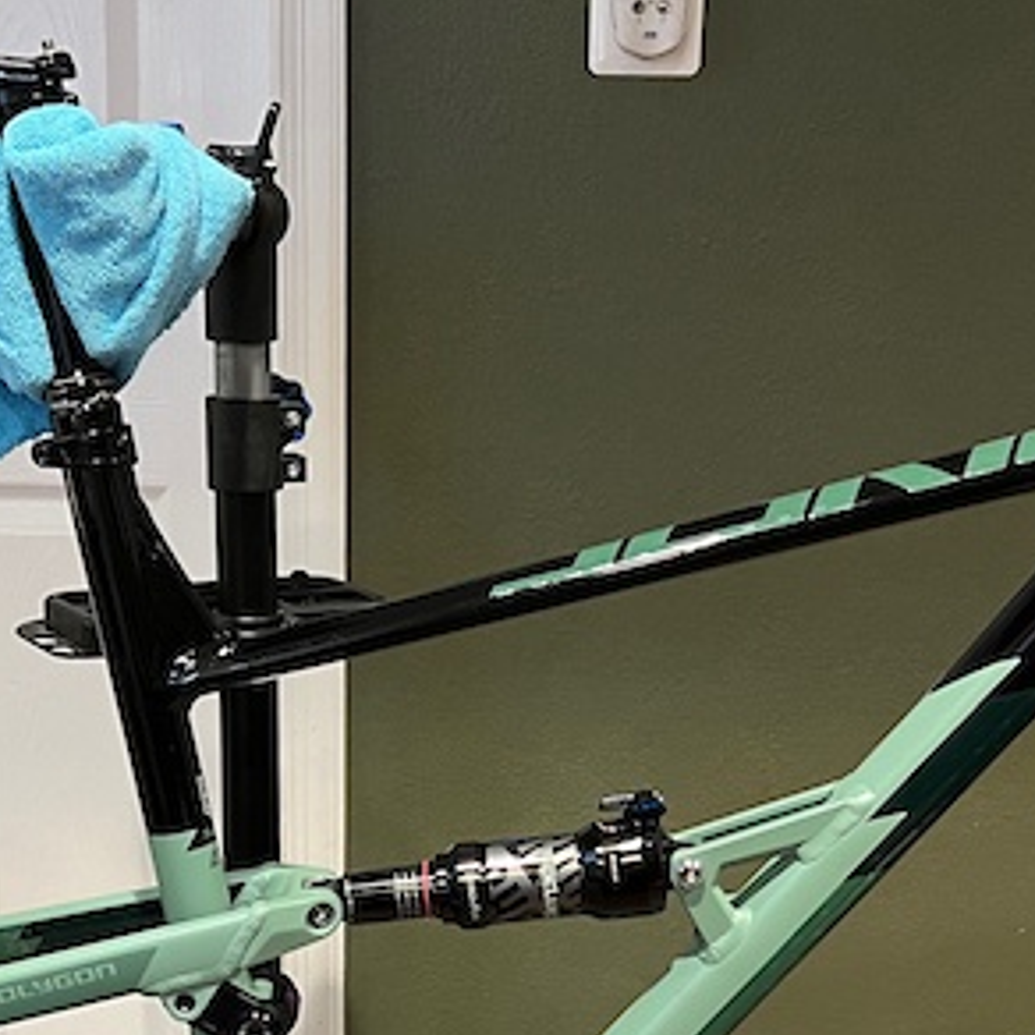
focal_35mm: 63
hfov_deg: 27.2
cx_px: 408
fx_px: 2131
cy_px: 922
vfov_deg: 26.4
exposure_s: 1/40
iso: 400
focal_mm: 5.7
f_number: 1.5
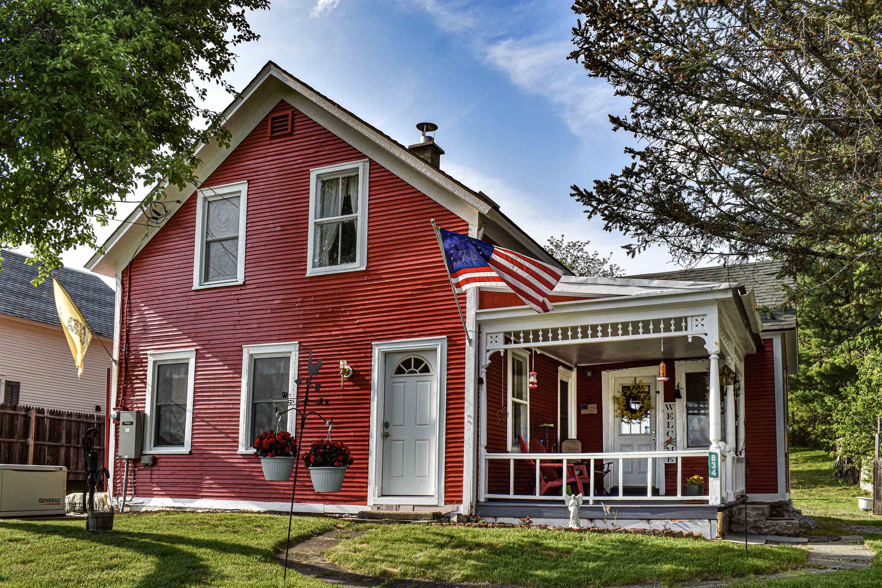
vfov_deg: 41.7
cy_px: 294
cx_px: 441
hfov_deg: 59.5
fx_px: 772
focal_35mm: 32
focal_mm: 21
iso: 125
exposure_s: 1/250
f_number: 8
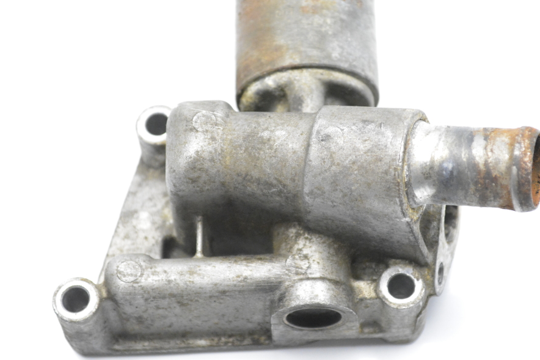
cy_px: 197
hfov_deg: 21.3
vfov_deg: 14.3
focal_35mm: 96
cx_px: 307
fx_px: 1433
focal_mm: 55
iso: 6400
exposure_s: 1/320
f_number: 6.3
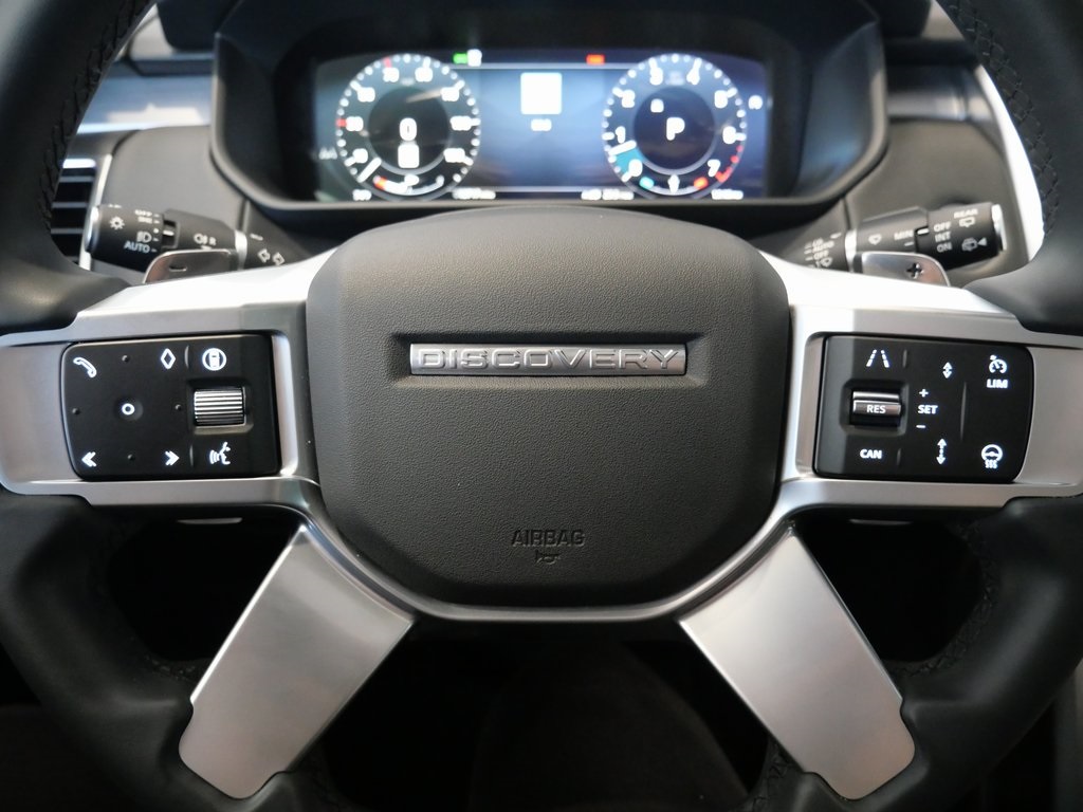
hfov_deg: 71.6
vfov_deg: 56.8
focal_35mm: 24
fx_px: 751
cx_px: 542
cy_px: 406
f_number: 3.5
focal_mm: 12
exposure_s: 1/15
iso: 3200
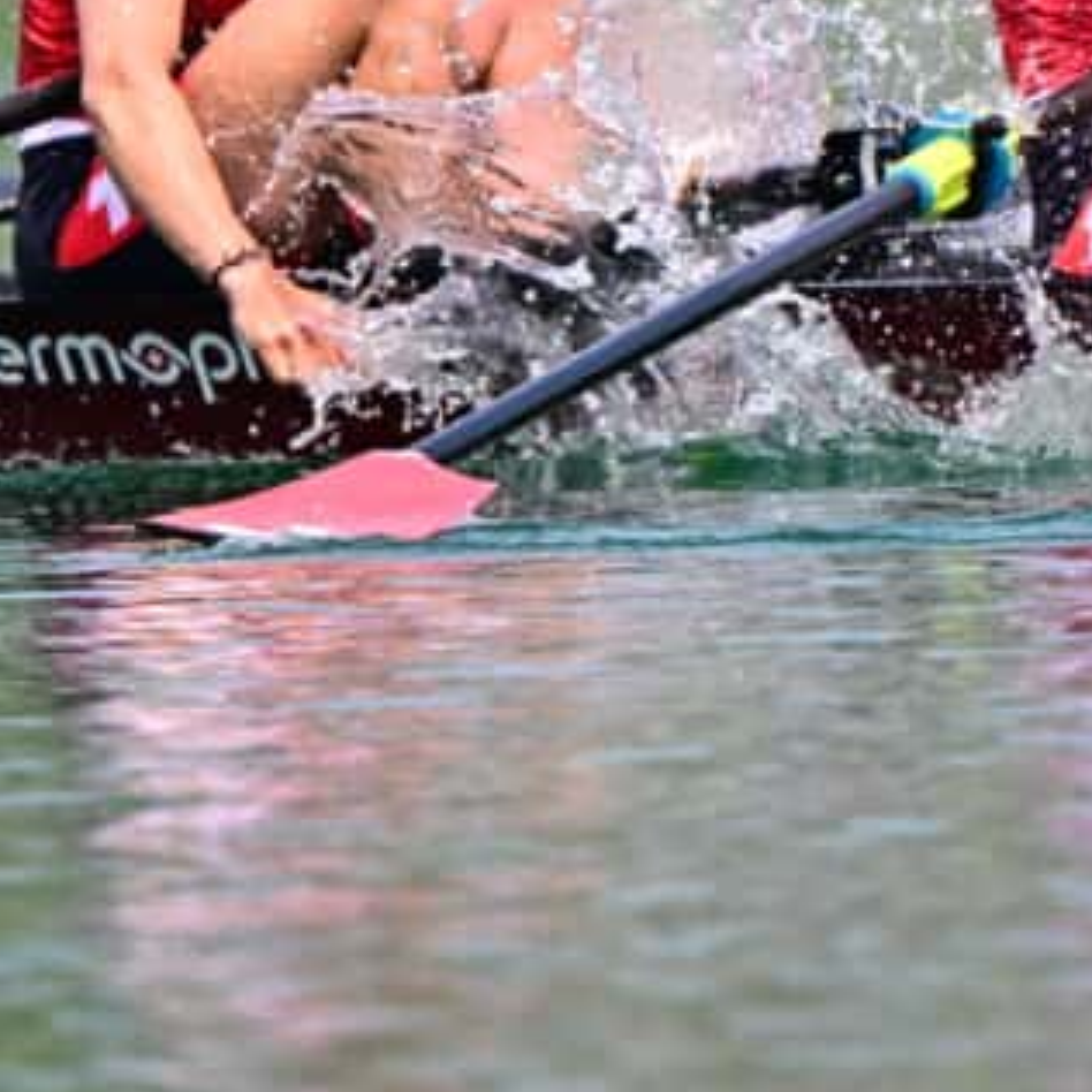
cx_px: 909
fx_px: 64492
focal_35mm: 1807
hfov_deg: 1.0
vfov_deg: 1.0
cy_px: 211
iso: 450
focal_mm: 560
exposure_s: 1/1250
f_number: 5.6
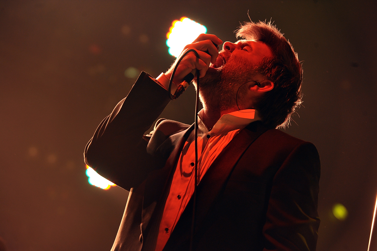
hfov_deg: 13.7
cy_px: 126
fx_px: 1570
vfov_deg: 9.1
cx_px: 188
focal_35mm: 150
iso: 1000
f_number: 4
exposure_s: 1/160
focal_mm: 150
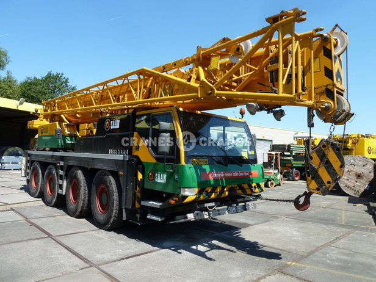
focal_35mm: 25
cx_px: 188
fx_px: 272
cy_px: 141
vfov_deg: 54.9
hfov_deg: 69.4
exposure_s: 1/320
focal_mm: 4.1
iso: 80
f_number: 4
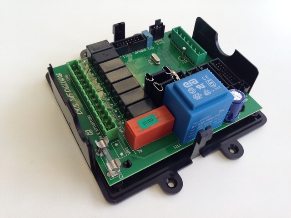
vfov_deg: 42.9
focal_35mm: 33
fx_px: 277
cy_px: 109
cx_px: 146
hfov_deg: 55.4
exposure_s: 1/120
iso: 80
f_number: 2.4
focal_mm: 4.13
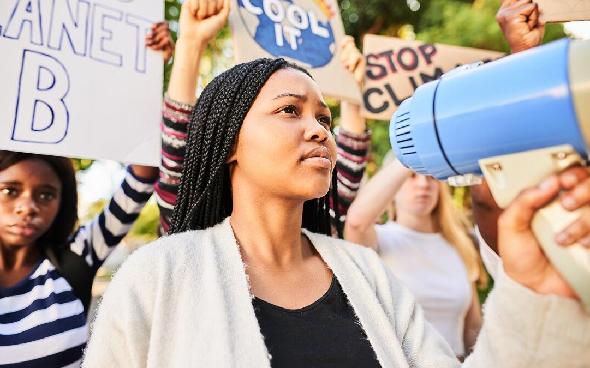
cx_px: 290
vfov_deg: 49.2
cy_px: 176
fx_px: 402
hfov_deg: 72.6
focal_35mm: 25
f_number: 2.2
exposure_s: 1/1000
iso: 400
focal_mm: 24
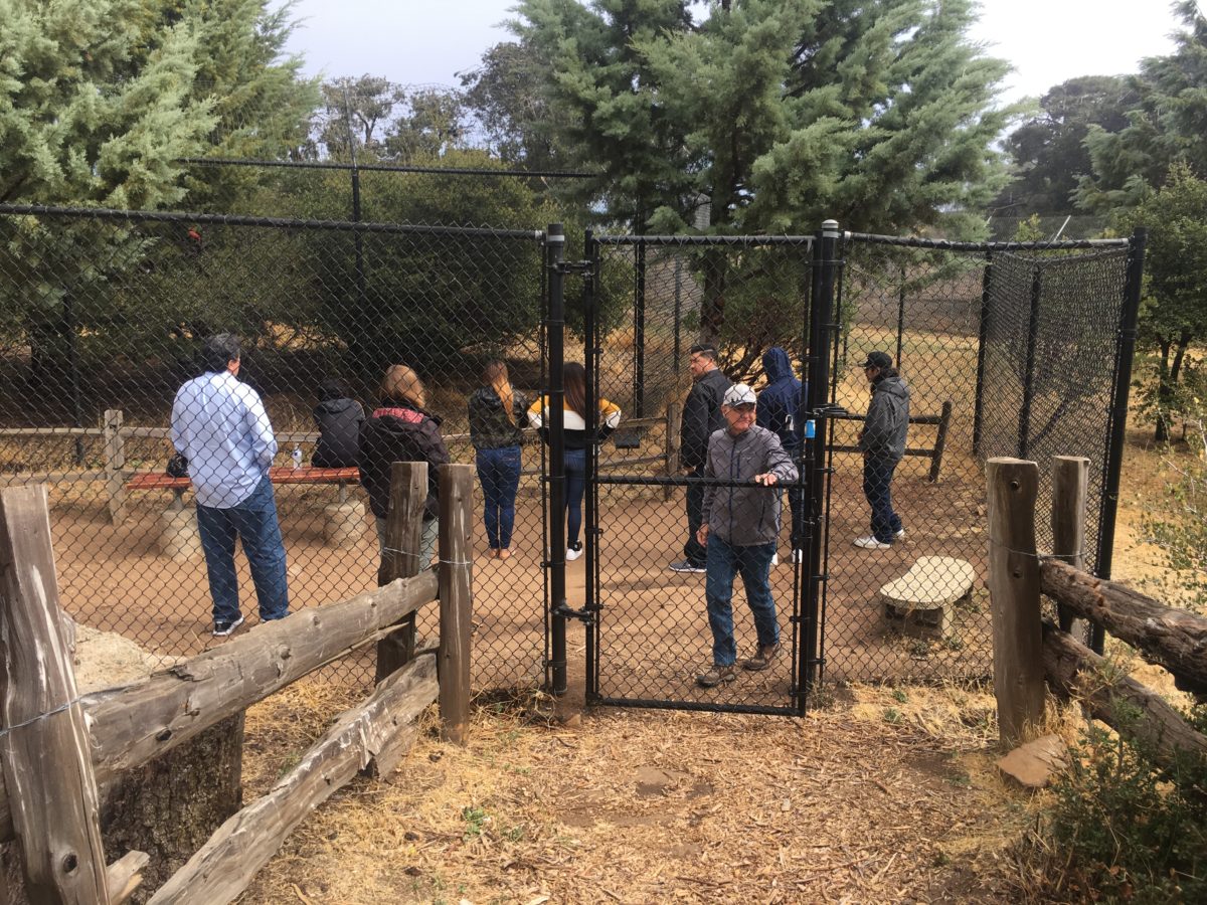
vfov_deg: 48.2
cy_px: 452
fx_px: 1011
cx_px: 604
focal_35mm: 29
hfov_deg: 61.7
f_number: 2.2
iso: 25
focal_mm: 4.15
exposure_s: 1/615
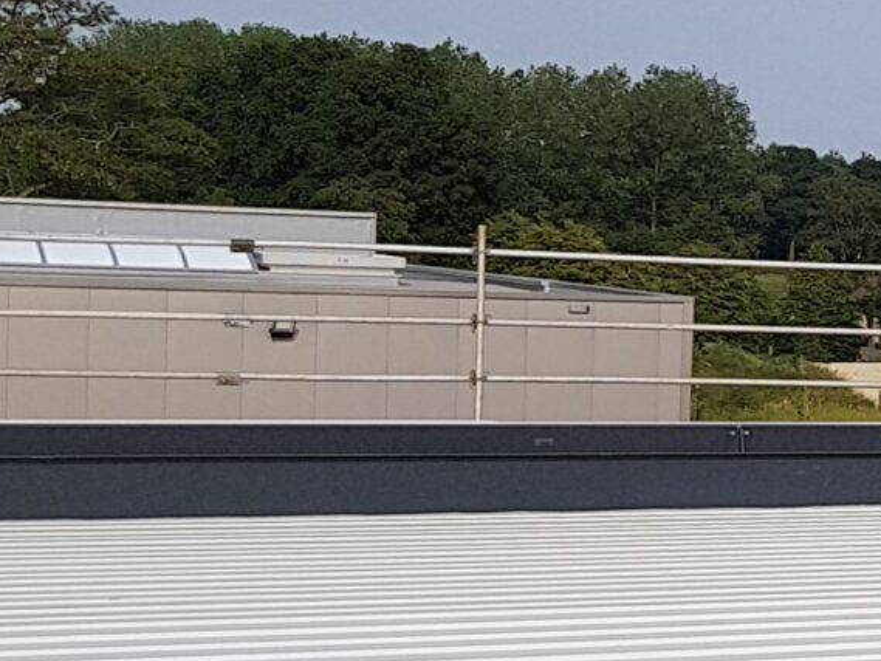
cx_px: 1833
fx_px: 2978
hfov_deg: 13.9
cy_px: 418
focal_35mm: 117
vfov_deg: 12.7
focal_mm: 4.2
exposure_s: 1/2552
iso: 40
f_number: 1.7
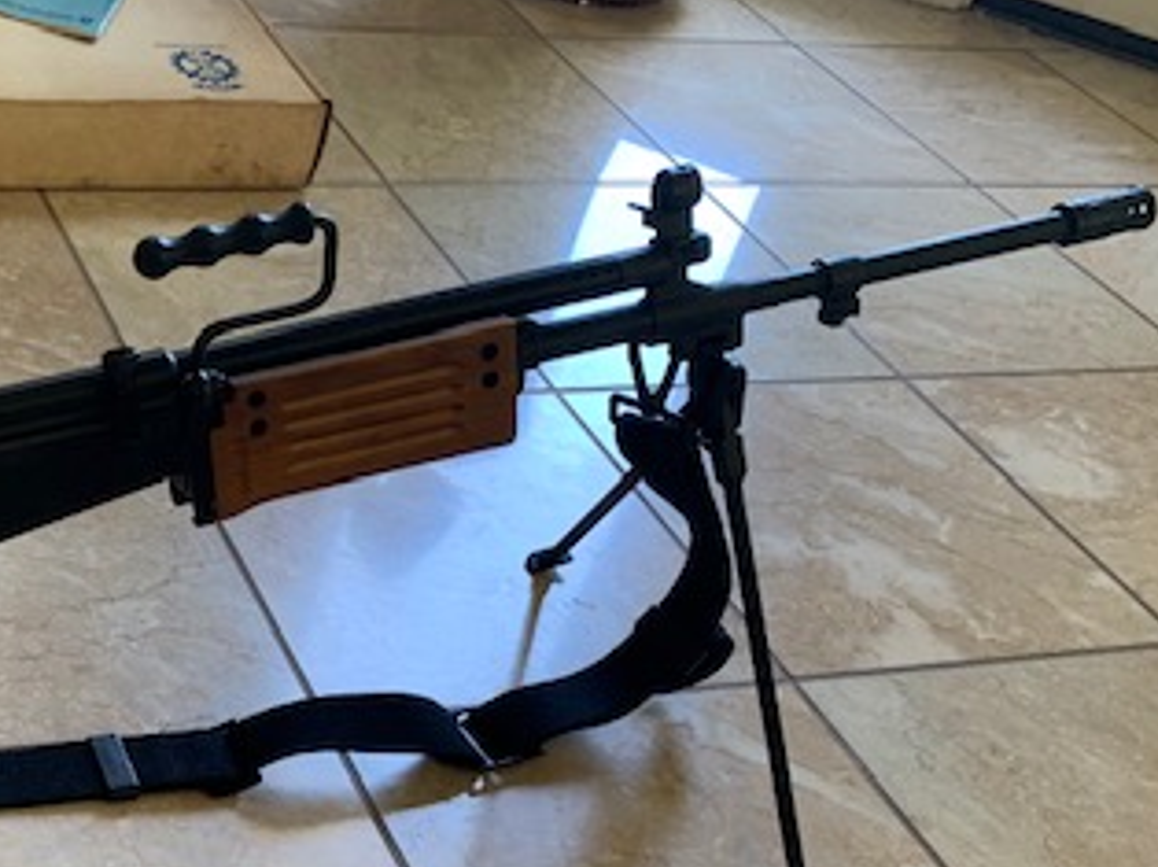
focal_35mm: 53
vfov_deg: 27.2
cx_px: 81
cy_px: 631
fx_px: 1772
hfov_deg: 33.9
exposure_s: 1/60
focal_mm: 4.25
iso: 160
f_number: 1.8
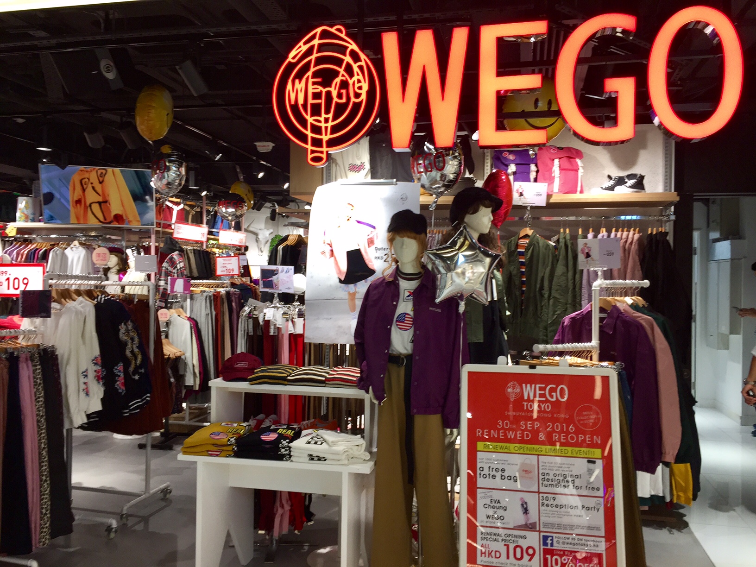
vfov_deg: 48.2
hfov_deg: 61.7
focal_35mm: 29
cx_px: 378
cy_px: 284
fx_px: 633
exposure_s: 1/50
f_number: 2.2
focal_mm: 4.15
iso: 40
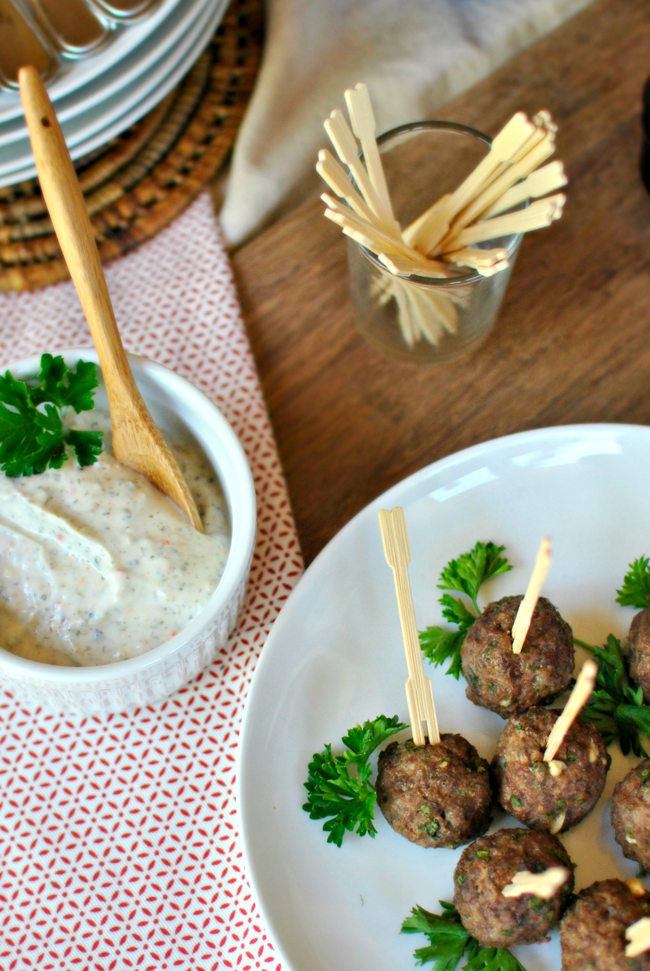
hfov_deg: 22.5
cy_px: 537
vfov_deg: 33.0
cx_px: 347
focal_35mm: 61
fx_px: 1636
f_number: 2.2
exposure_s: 1/160
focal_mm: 35
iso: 320
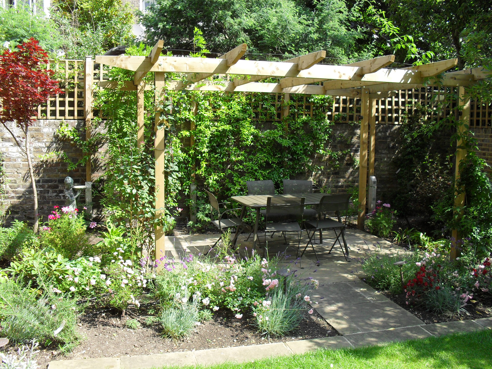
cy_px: 184
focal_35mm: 35
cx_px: 246
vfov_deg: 40.7
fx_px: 497
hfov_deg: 52.6
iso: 100
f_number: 3.2
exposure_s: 1/250
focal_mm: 6.3
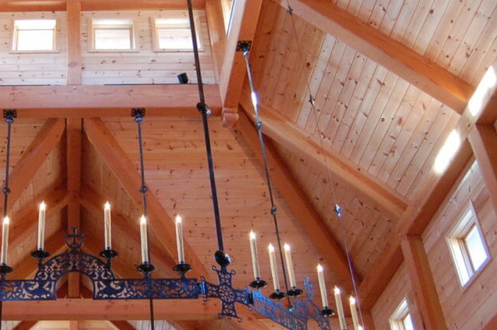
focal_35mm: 56
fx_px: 772
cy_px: 190
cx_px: 70
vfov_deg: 24.1
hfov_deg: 34.1
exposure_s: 1/50
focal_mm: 18
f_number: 3.5
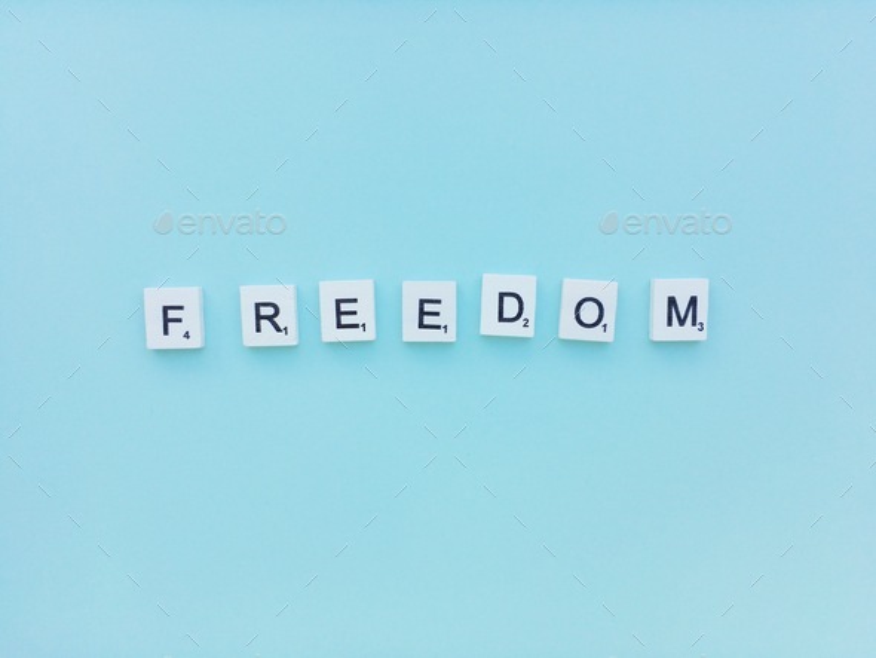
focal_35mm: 29
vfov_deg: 48.3
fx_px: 734
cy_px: 329
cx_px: 438
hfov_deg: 61.6
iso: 25
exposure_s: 1/195
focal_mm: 4.15
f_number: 2.2
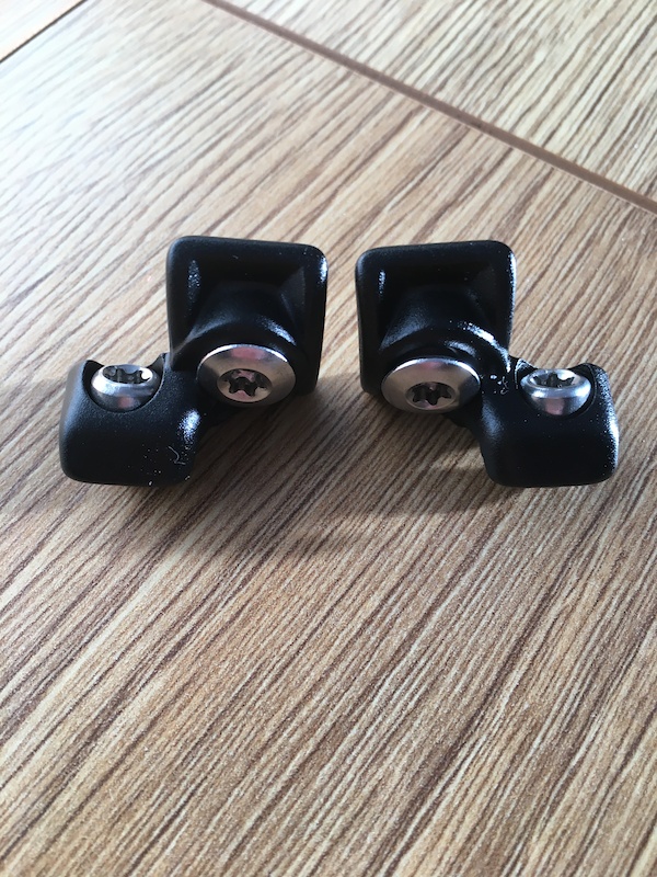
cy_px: 438
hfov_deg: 48.2
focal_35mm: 29
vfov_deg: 61.7
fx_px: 734
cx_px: 328
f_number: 2.2
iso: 25
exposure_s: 1/33
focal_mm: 4.15
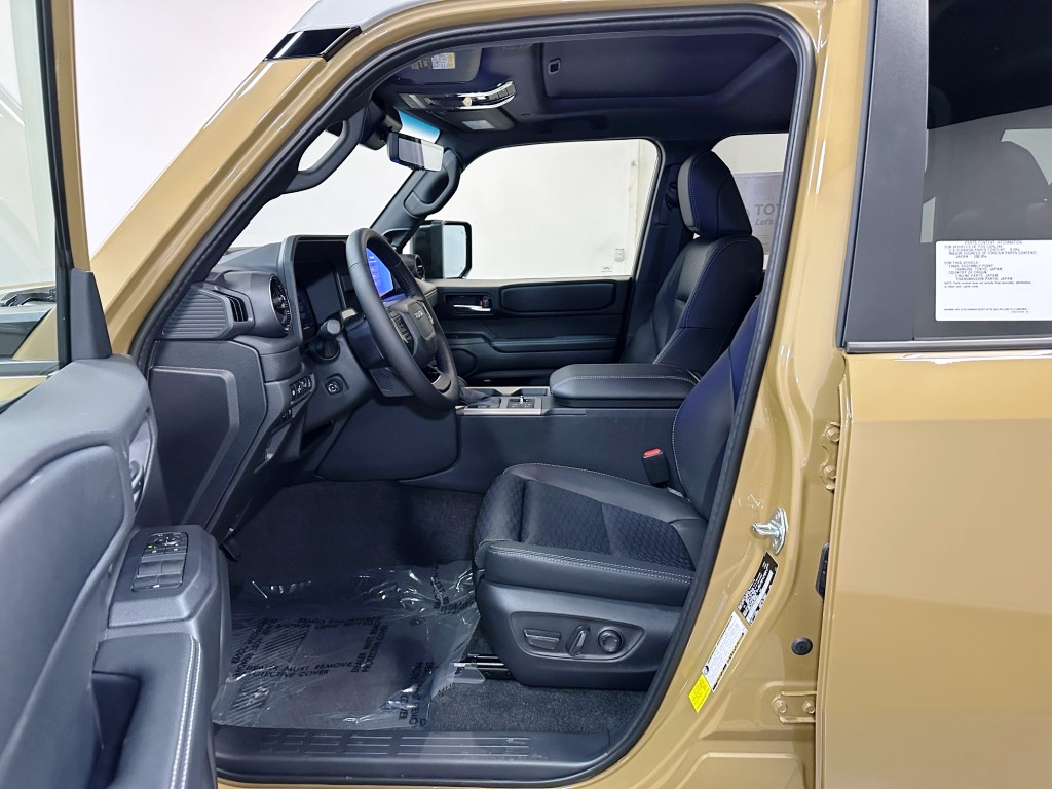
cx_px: 526
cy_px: 394
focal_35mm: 24
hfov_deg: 71.6
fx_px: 729
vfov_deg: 56.8
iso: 640
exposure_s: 1/40
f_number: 1.78
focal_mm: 6.86
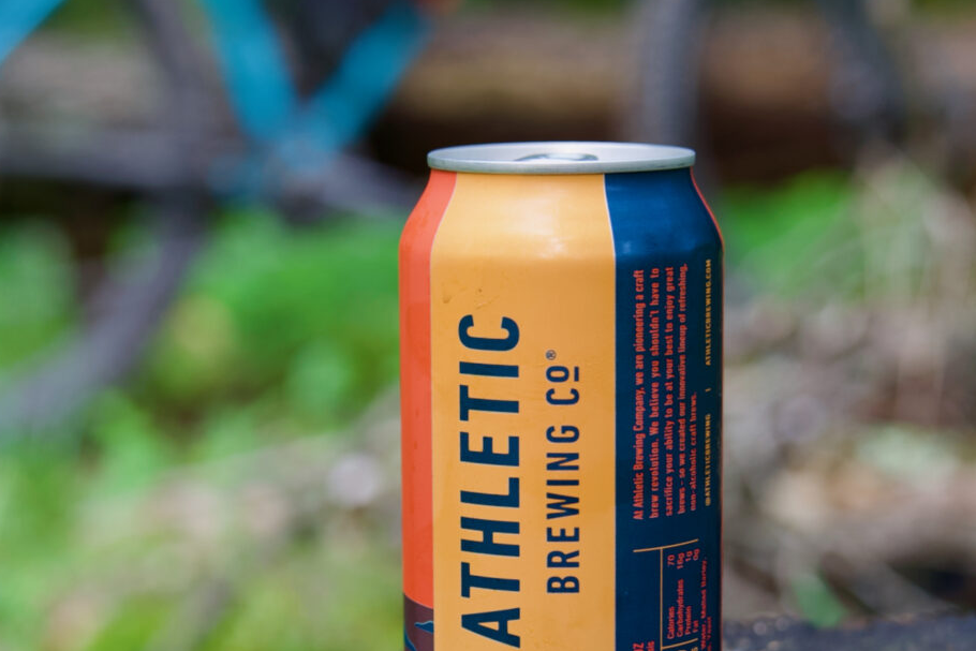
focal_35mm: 99
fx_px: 2684
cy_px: 401
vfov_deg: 13.8
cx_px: 483
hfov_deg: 20.6
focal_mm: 44
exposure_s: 1/60
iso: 200
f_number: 3.2
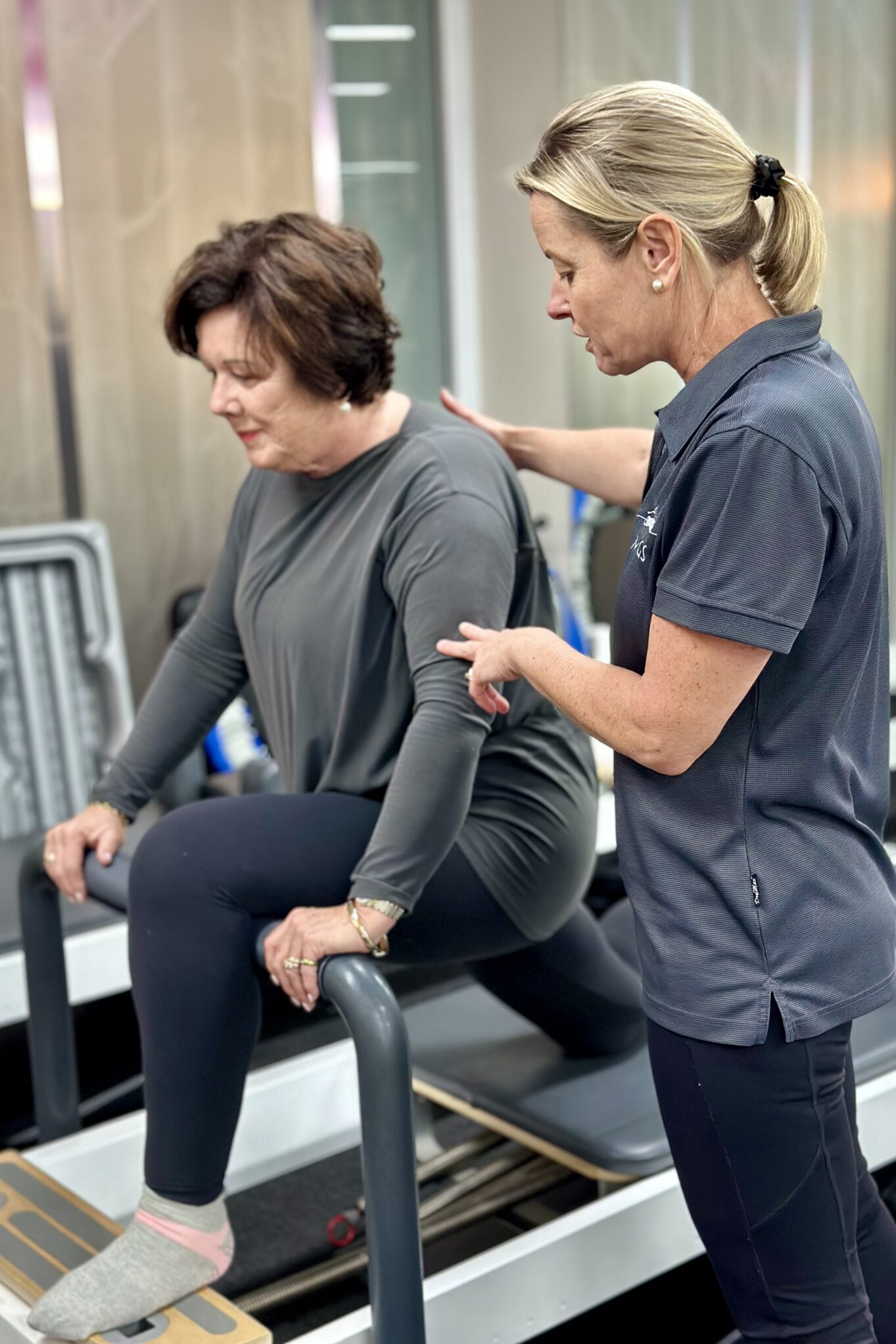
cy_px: 672
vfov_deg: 39.6
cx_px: 442
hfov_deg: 27.0
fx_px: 1867
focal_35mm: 50
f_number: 1.78
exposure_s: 1/50
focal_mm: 6.86
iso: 320
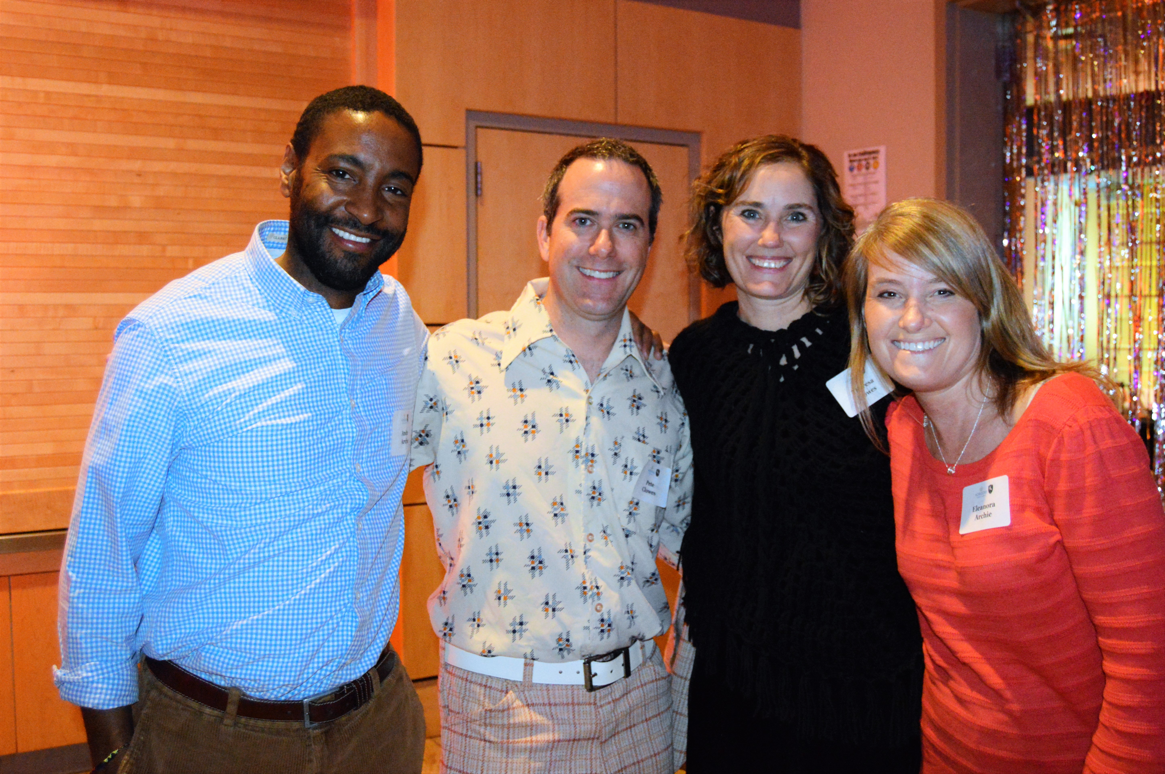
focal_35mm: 34
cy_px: 387
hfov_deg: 55.1
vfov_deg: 38.3
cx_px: 582
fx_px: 1115
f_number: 3.8
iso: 3200
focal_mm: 23
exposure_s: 1/60
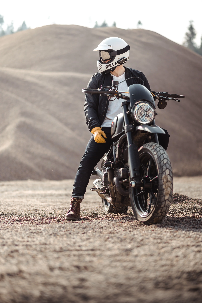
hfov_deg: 16.1
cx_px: 101
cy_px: 152
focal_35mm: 85
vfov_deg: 23.9
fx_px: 716
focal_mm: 85
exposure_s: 1/2000
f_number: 1.8
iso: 100
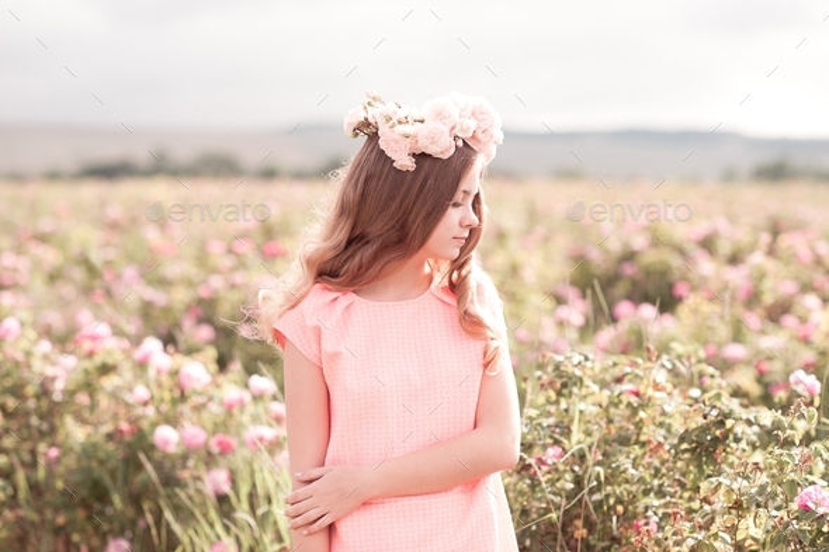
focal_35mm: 85
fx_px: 1957
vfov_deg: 16.1
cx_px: 414
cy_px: 276
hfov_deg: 23.9
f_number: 2.8
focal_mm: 85
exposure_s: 1/3200
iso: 250
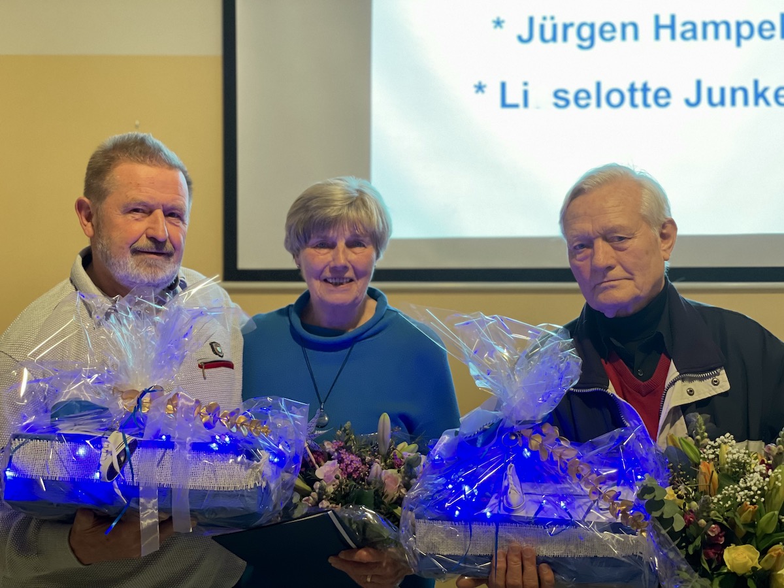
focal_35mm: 52
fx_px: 1178
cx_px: 392
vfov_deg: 28.0
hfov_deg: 36.8
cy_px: 294
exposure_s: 1/30
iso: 400
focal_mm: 6
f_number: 2
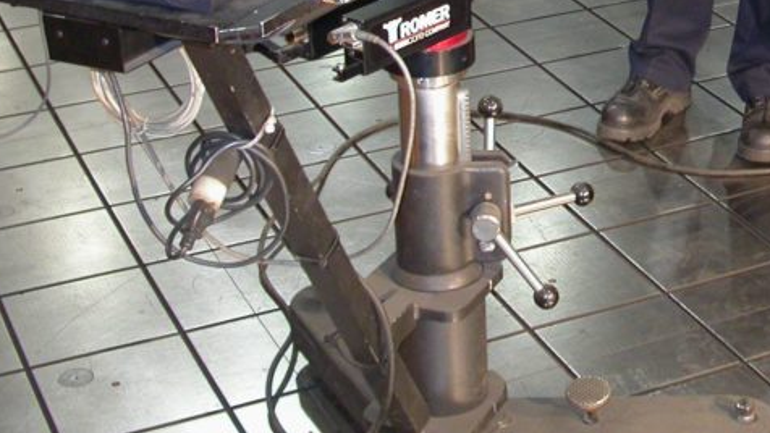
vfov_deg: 13.6
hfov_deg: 23.7
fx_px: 1777
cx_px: 705
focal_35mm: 87
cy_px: -73
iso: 192
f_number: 2.6
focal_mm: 7.85
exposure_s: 1/29.2
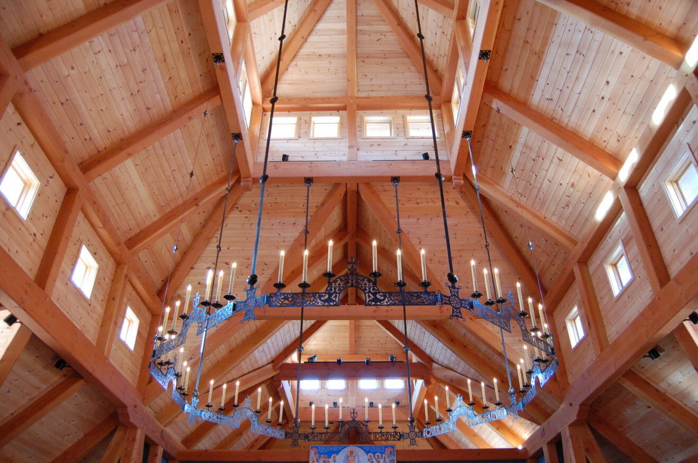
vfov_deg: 47.8
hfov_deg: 67.5
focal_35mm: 27
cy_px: 232
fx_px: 523
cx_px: 349
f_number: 3.5
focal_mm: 18
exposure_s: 1/50
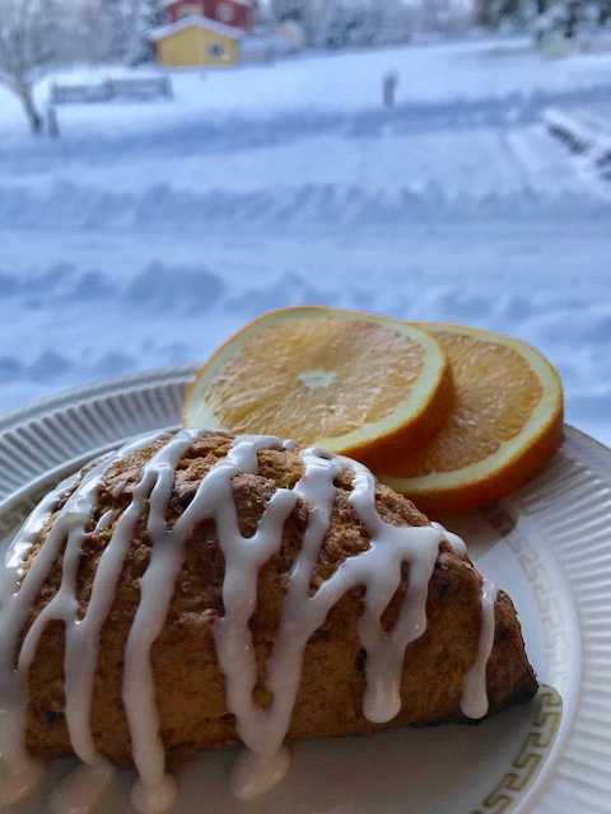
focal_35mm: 28
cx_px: 306
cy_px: 407
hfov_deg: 49.7
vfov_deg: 63.4
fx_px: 659
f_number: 1.8
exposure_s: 1/160
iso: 20
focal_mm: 3.99
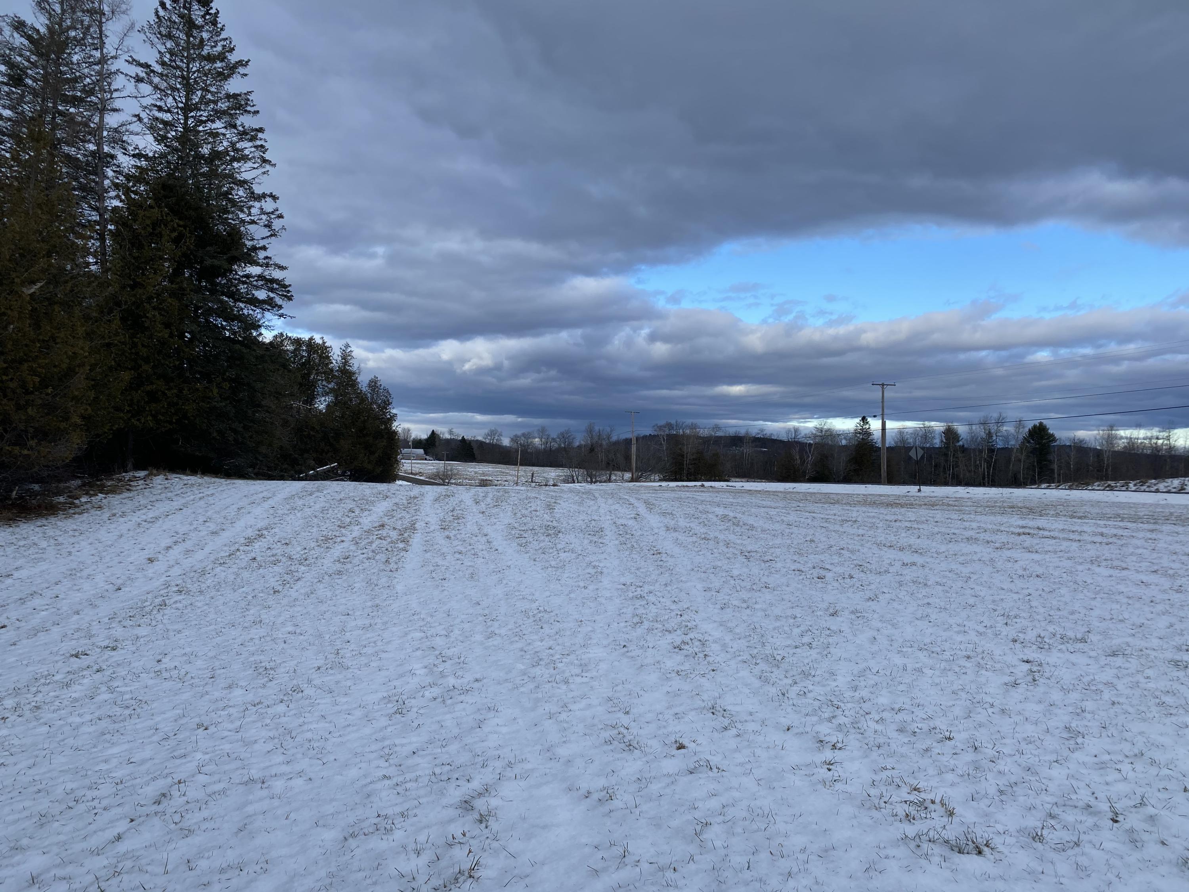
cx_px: 594
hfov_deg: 67.3
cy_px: 446
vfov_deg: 53.1
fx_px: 893
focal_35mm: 26
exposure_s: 1/998
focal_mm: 4.25
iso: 32
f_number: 1.8
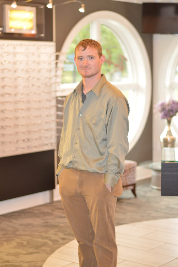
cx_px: 89
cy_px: 134
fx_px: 557
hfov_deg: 18.1
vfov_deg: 27.0
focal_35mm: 75
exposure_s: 1/200
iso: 360
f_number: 1.8
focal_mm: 50
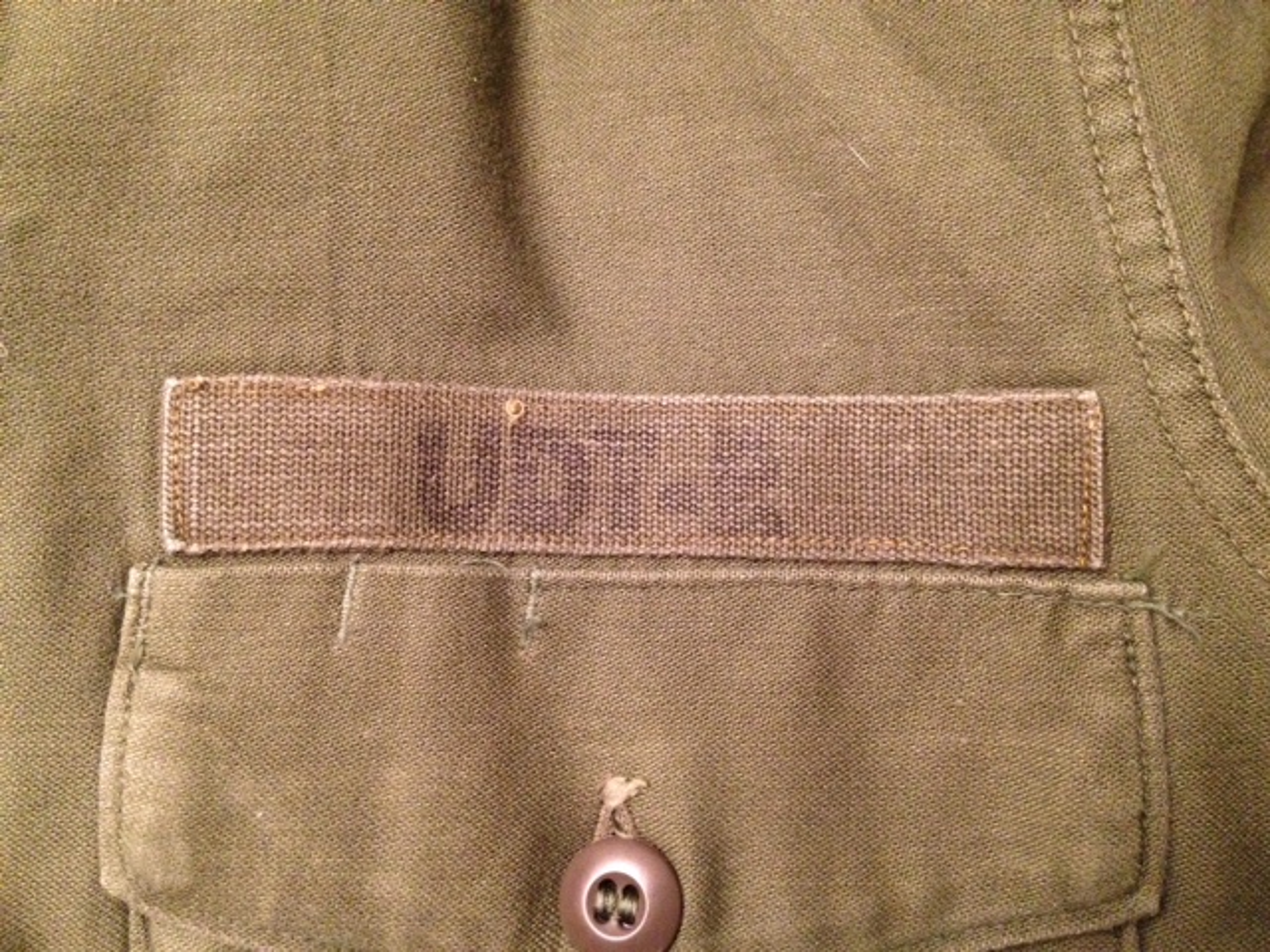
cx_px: 635
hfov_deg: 52.6
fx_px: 1284
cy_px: 476
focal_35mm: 35
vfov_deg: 40.7
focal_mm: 4.28
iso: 400
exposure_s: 1/20
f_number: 2.4
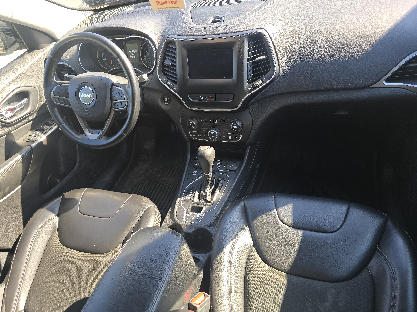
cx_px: 208
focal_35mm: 23
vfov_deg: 58.9
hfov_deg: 73.9
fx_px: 277
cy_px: 156
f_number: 1.7
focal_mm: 6.3
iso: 40
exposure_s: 1/180
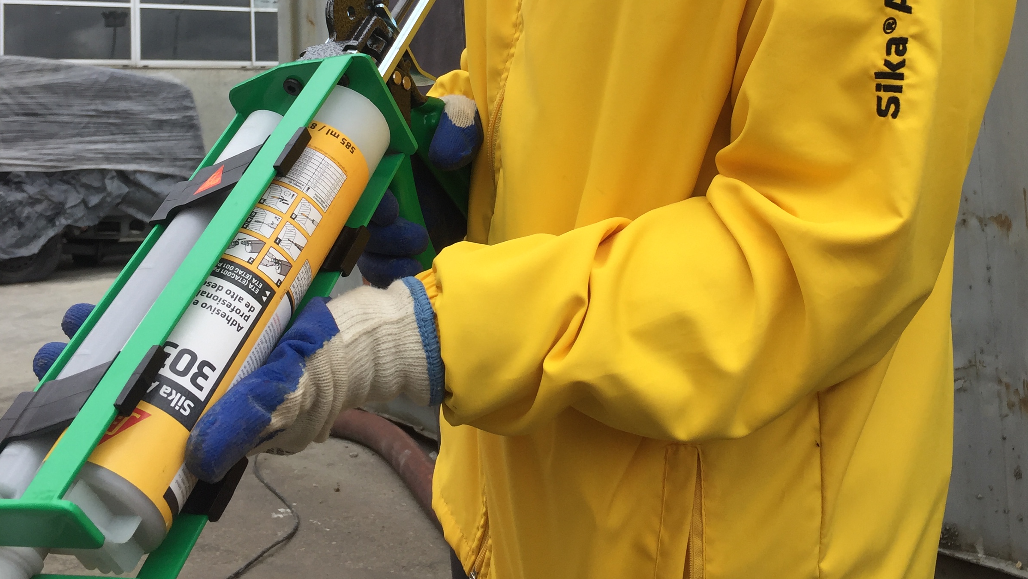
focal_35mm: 43
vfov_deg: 26.6
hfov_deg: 47.4
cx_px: 519
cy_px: 34
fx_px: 1172
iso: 32
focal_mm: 4.15
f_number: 2.2
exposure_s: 1/1412
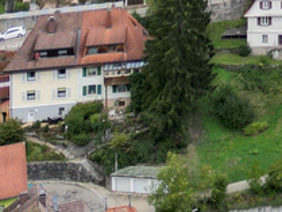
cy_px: -361
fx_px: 1345
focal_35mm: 165
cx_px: 637
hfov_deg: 10.6
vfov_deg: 8.0
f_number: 1.7
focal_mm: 6.72
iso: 110
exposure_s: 1/3000
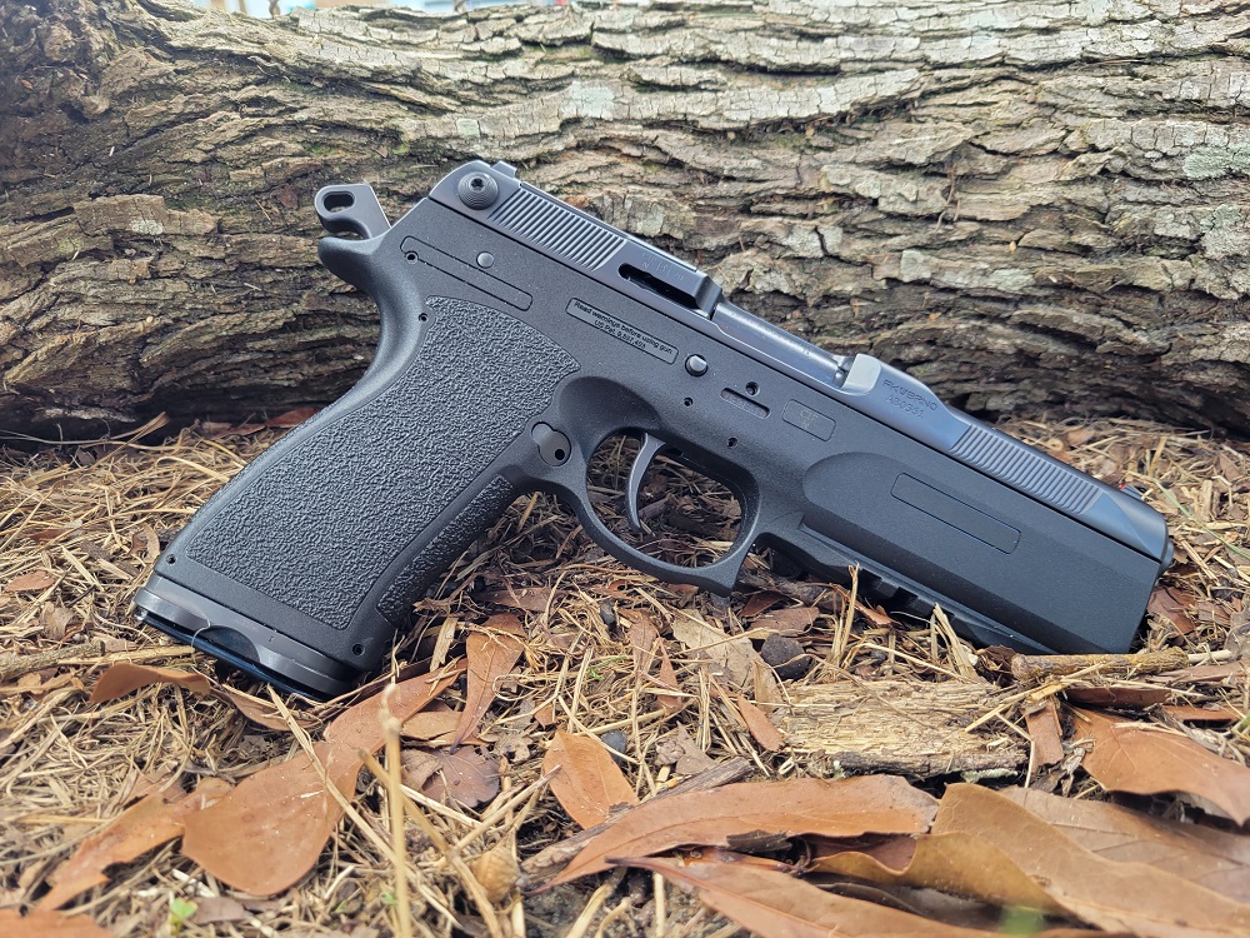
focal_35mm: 26
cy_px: 469
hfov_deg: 67.3
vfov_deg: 53.1
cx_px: 625
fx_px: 939
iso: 64
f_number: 1.8
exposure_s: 1/119
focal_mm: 5.4
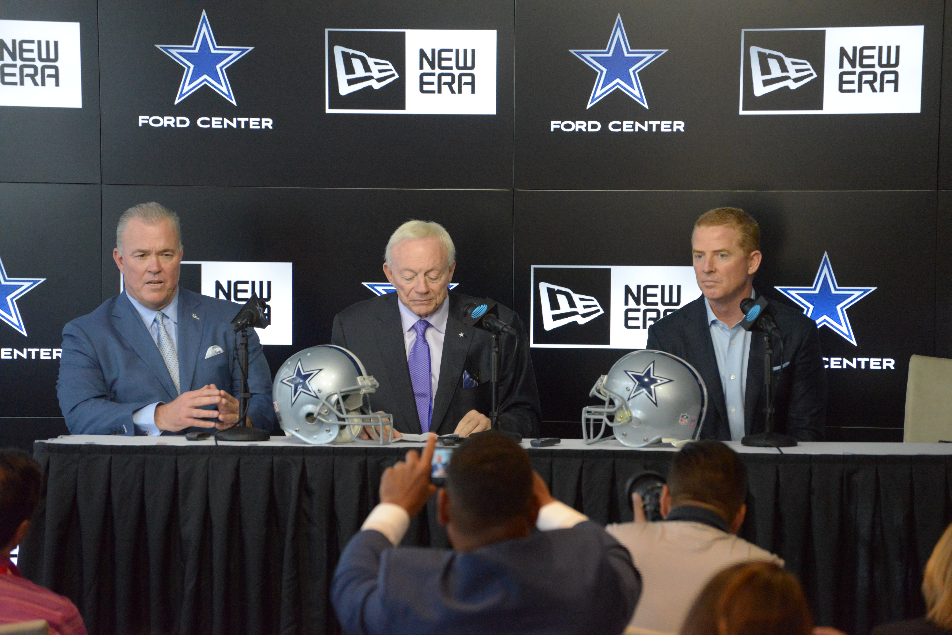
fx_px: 4497
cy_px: 318
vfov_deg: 8.1
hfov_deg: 12.1
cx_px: 476
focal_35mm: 170
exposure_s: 1/500
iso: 6400
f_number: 5
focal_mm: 170
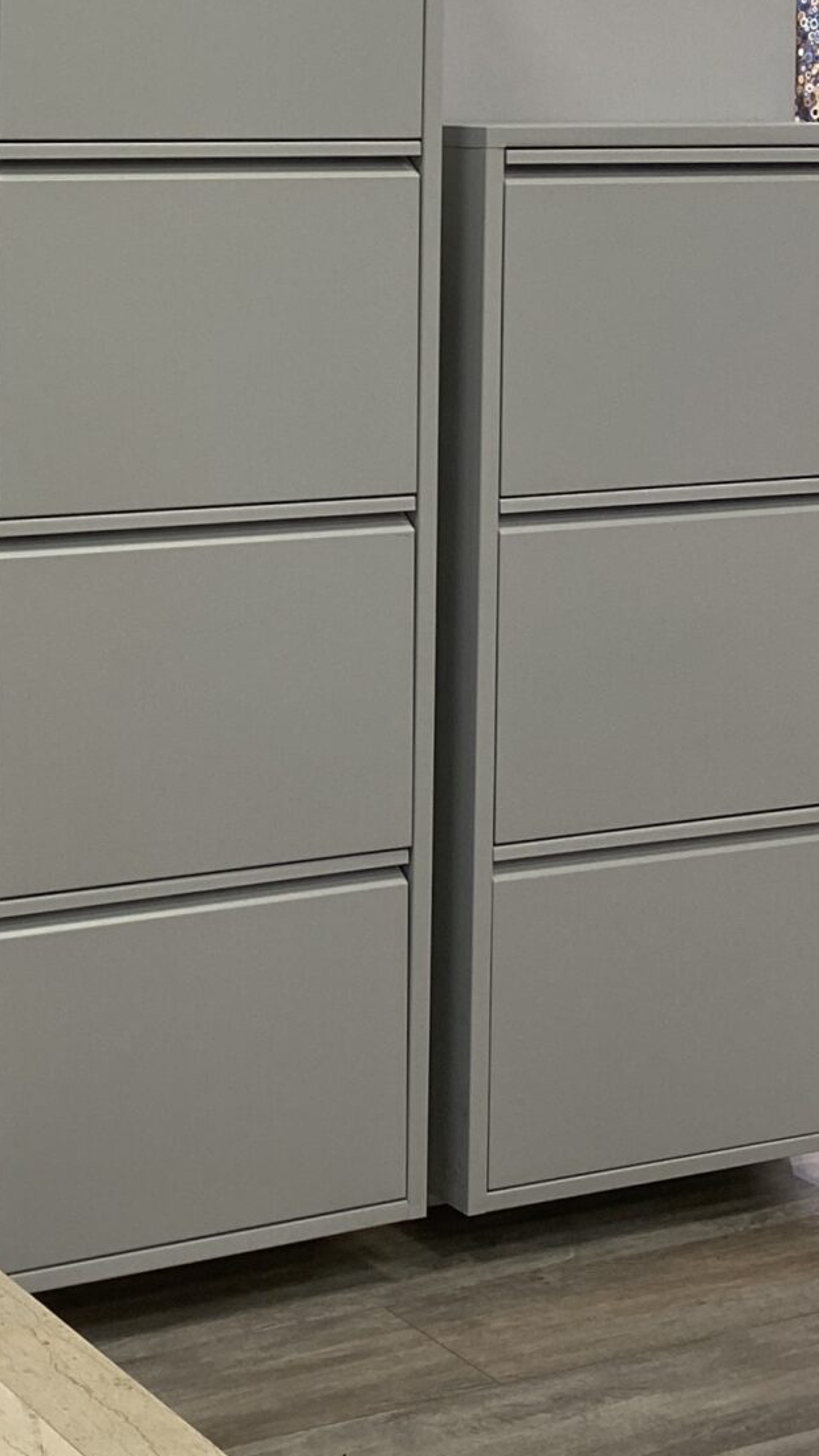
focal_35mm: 66
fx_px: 2549
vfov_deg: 30.2
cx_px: -347
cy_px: 77
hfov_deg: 16.8
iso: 100
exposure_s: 1/50
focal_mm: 4.25
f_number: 1.8
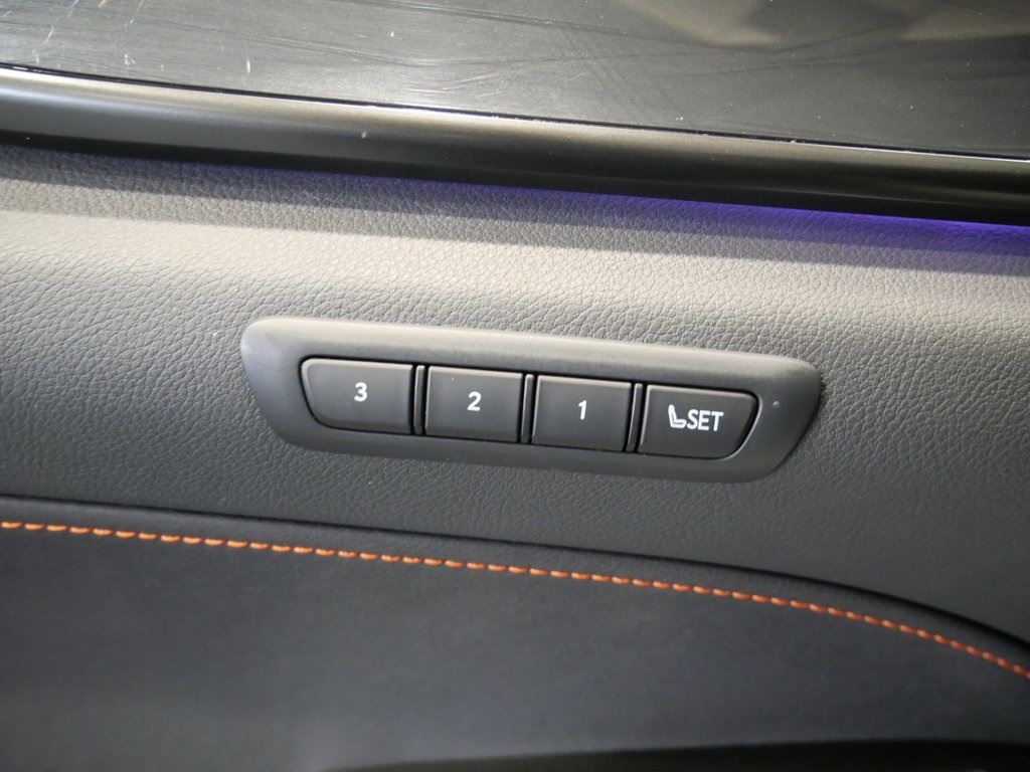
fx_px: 714
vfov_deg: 56.8
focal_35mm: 24
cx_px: 515
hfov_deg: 71.6
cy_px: 386
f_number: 3.5
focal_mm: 12
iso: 3200
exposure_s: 1/20
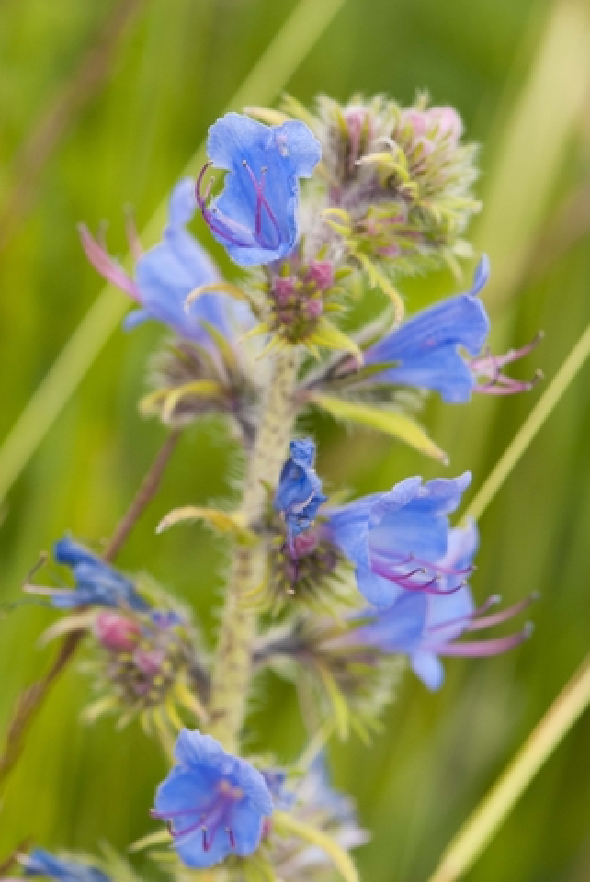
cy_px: 441
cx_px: 295
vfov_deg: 13.0
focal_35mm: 158
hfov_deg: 8.7
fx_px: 3863
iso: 400
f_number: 9
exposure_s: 1/320
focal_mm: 105
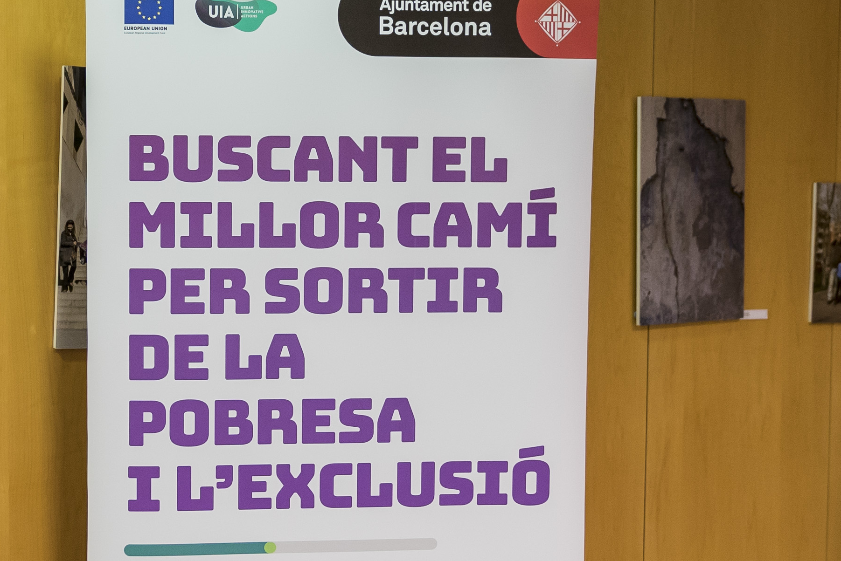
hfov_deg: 30.1
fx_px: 1543
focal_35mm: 66
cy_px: 271
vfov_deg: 20.6
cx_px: 232
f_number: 2.8
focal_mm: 29
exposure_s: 1/250
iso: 2500
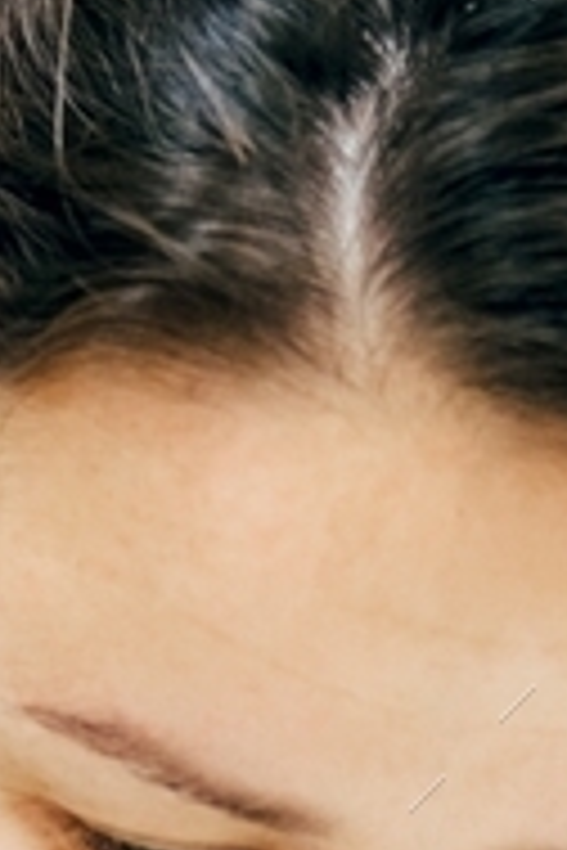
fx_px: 5859
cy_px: 1657
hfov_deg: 5.5
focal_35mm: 248
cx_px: 180
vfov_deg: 8.0
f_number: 2.8
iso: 800
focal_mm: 35
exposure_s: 1/160
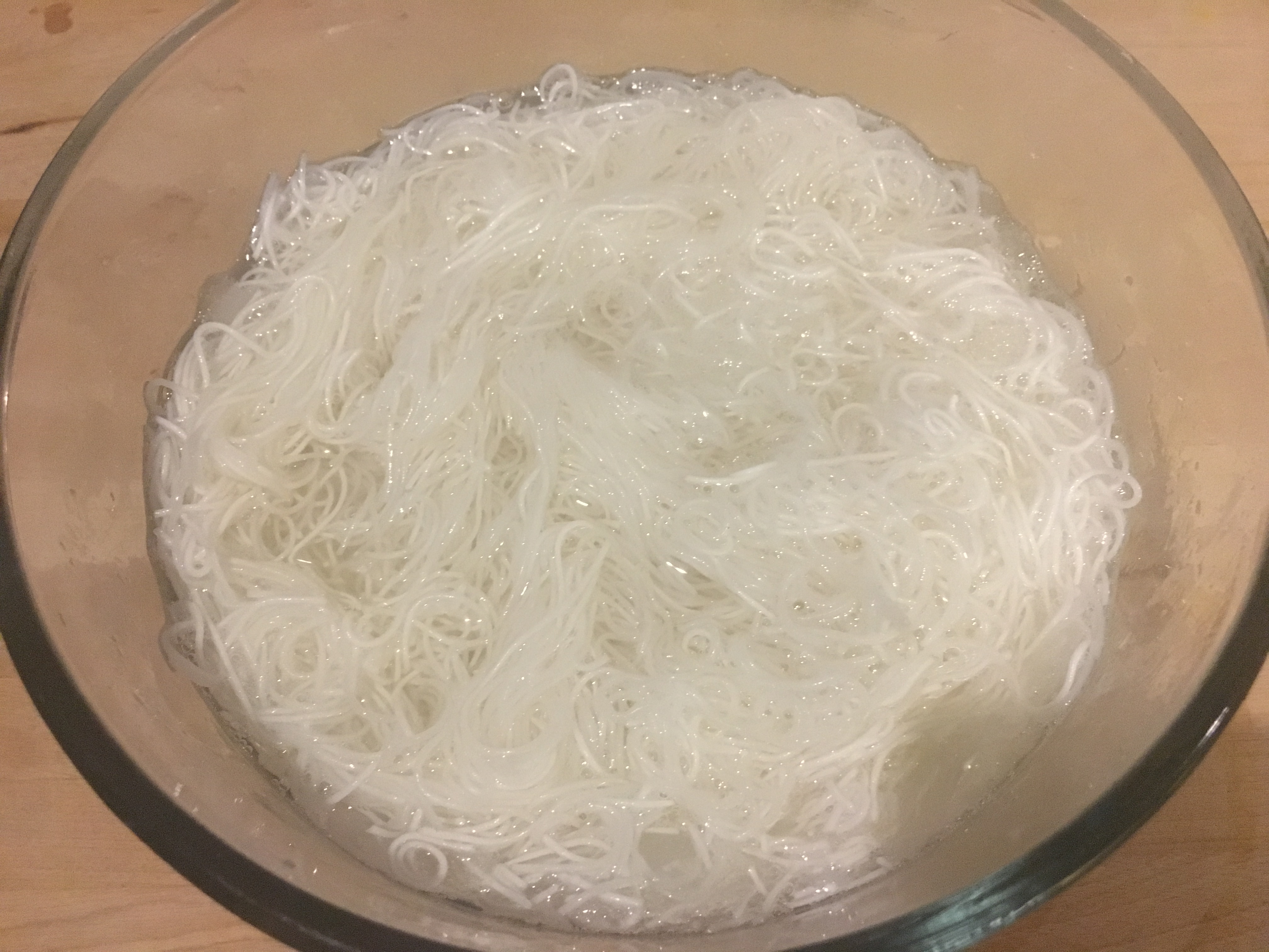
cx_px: 634
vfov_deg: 48.2
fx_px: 1063
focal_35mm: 29
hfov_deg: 61.7
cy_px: 476
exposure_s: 1/17
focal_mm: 4.15
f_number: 2.2
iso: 320
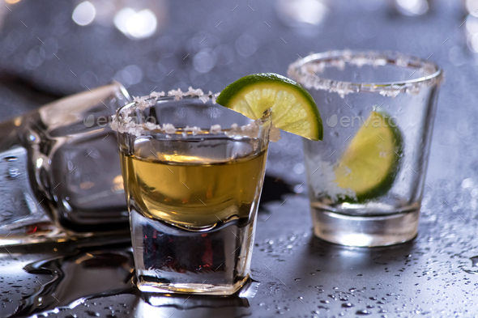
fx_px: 2986
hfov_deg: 9.2
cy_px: 159
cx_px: 239
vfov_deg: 6.1
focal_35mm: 225
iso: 800
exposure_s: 1/160
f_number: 5.6
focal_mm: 150
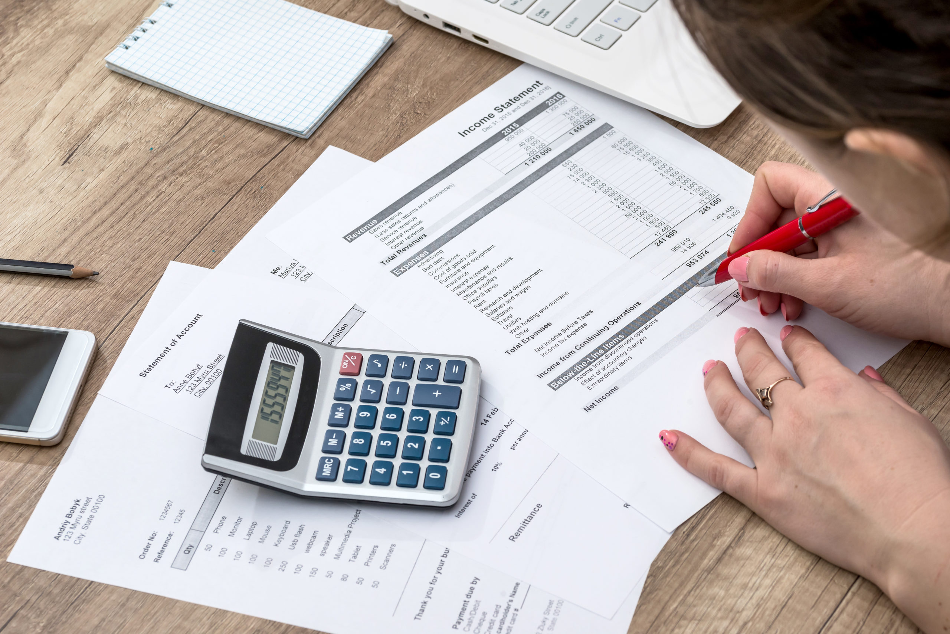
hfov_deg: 19.4
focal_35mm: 105
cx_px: 475
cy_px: 317
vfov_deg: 13.1
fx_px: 2772
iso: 500
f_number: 13
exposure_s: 1/160
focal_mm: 105
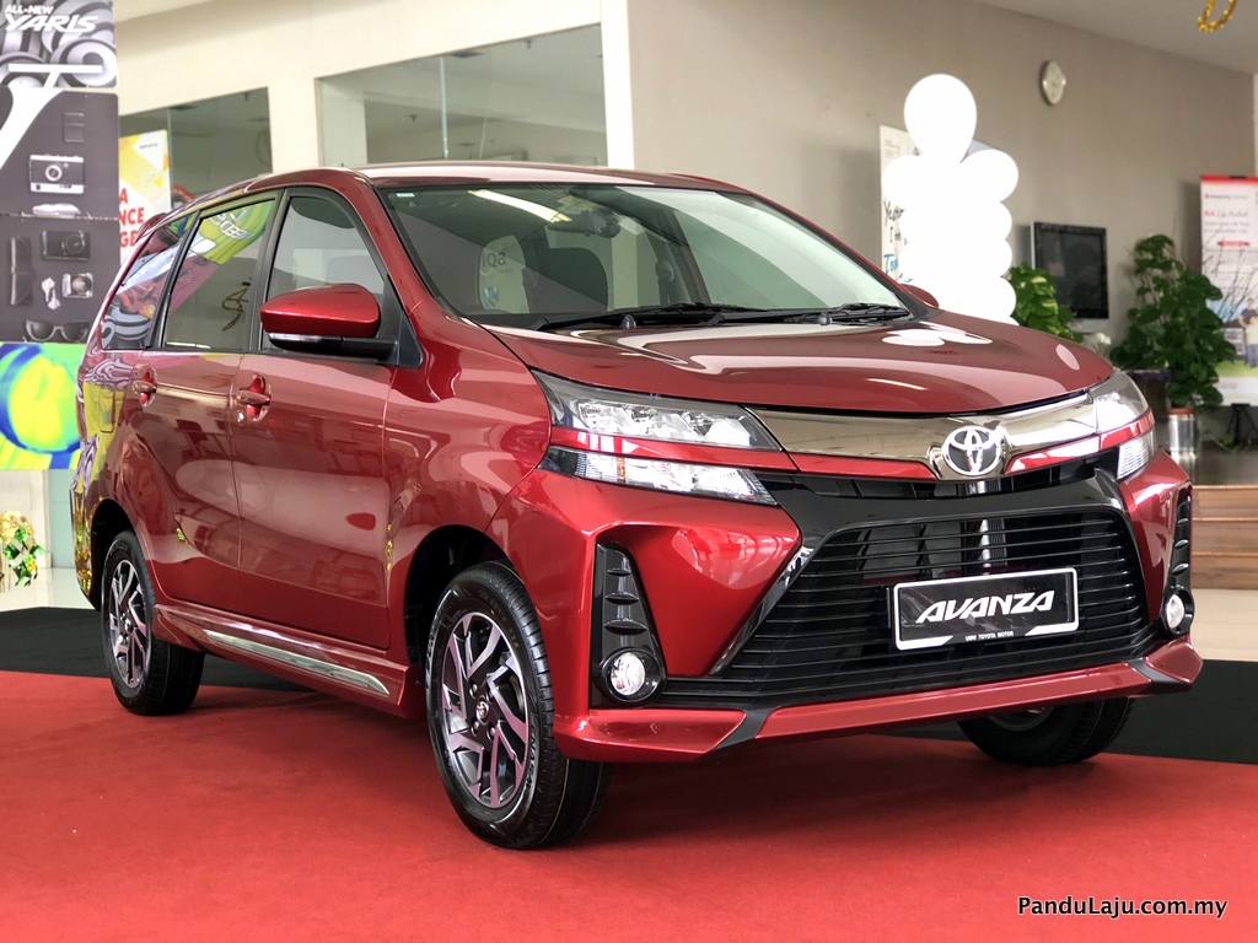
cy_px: 472
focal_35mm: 57
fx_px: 2071
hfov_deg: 33.8
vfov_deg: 25.7
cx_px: 629
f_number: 2.8
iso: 125
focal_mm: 6.6
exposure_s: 1/33
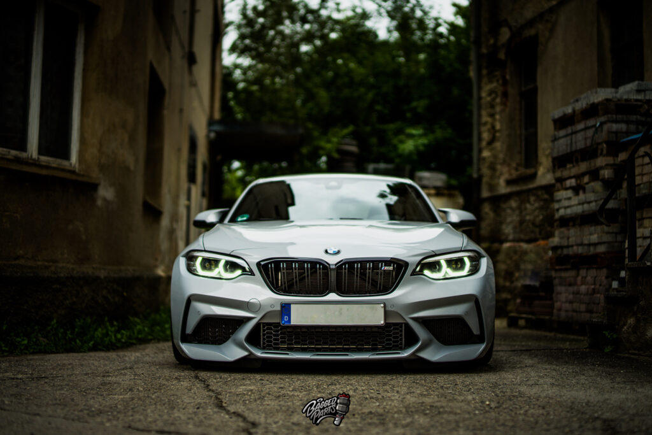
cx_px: 326
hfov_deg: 39.6
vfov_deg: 27.0
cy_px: 218
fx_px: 906
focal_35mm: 50
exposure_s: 1/1600
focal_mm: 50
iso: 100
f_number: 1.4
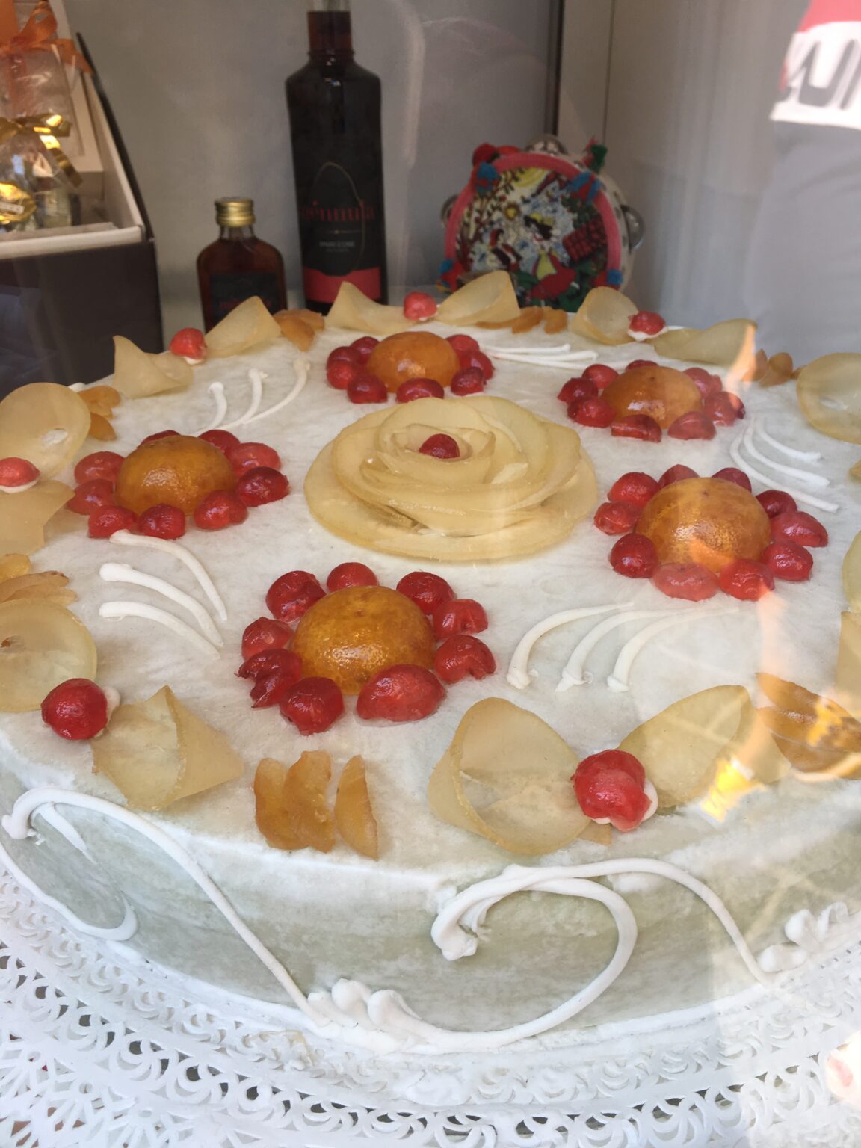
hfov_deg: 48.2
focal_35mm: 29
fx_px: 962
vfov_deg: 61.7
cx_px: 430
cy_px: 574
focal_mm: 4.15
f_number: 2.2
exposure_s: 1/124
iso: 25
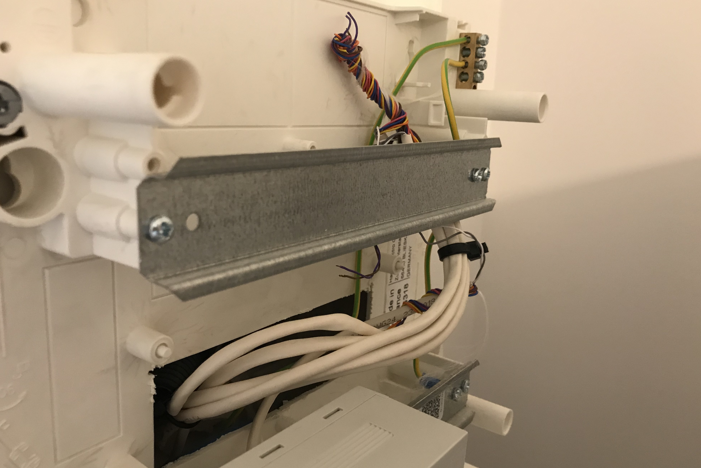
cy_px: 239
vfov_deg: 43.6
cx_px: 347
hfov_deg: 61.9
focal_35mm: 30
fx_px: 584
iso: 64
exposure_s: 1/16
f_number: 1.8
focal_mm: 3.99
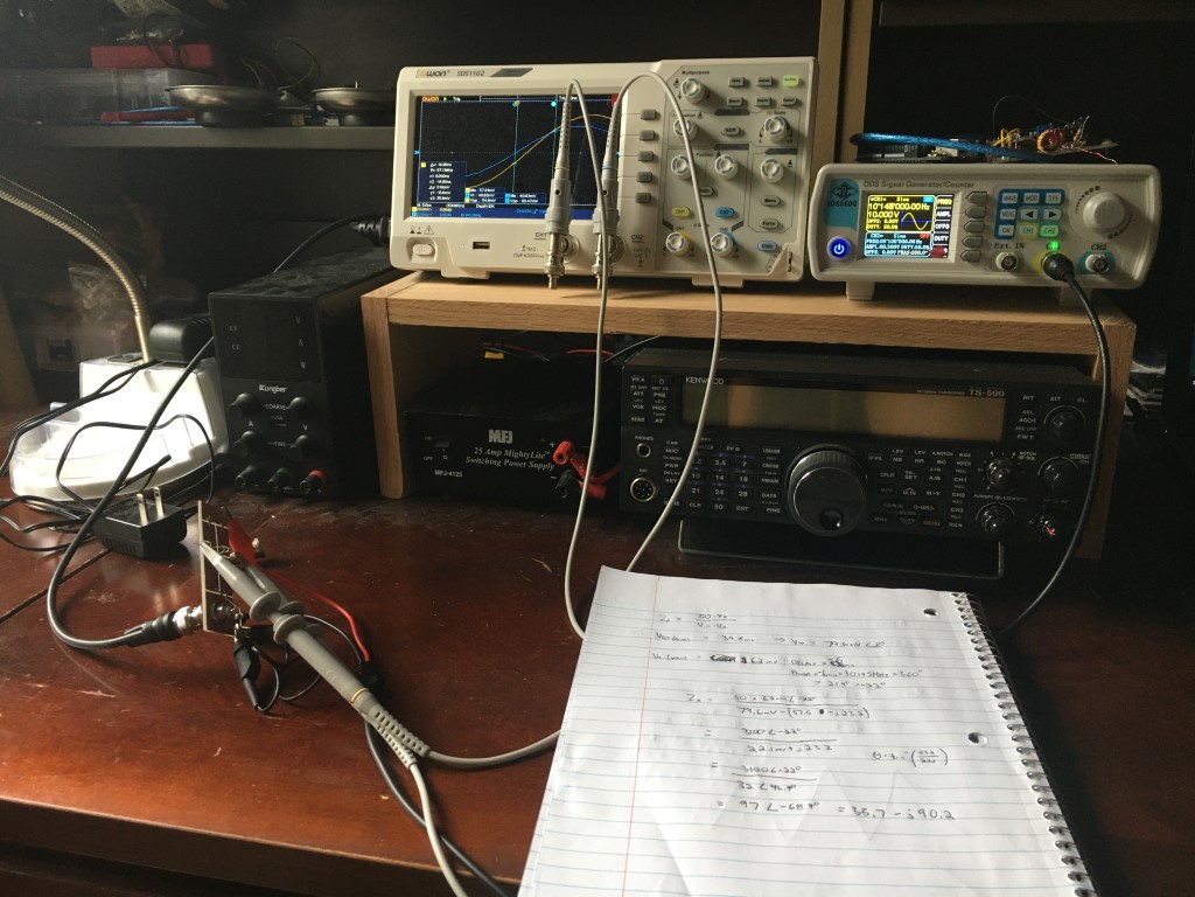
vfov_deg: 48.2
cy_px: 448
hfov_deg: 61.7
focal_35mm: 29
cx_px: 598
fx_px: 1001
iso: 100
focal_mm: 4.15
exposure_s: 1/30
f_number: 2.2
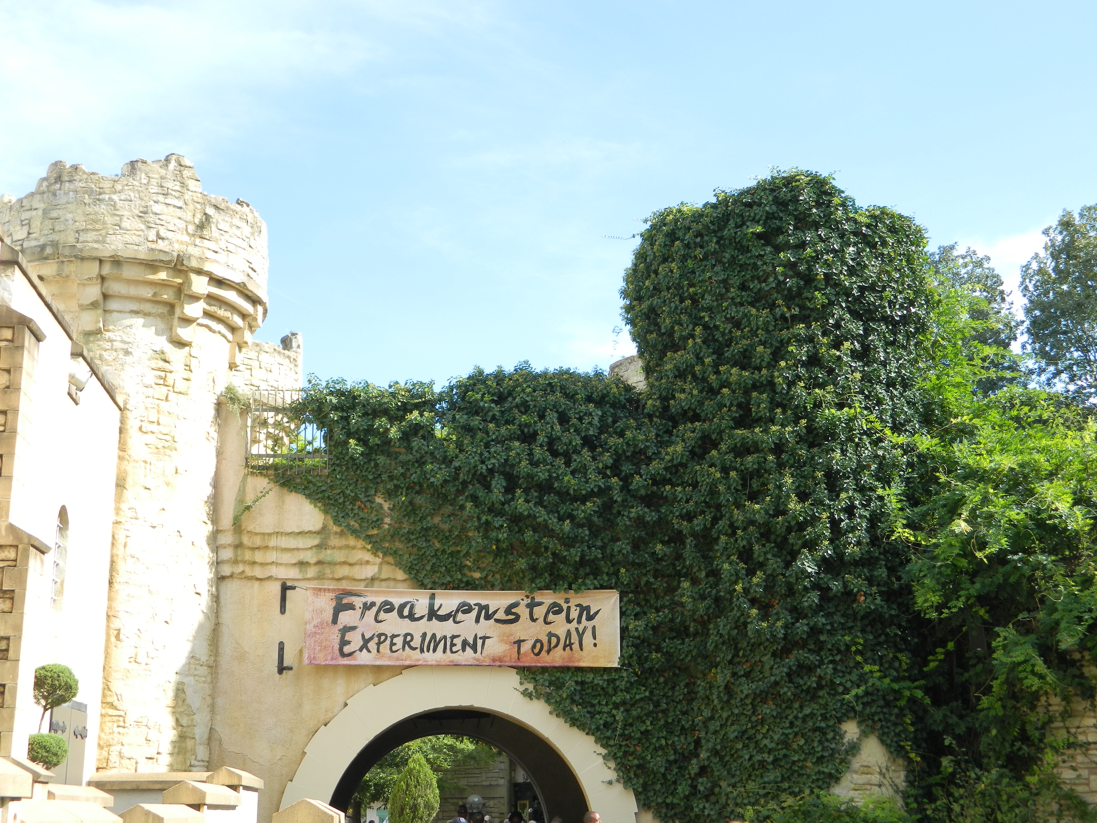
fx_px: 1489
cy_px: 412
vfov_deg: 30.9
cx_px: 548
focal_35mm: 47
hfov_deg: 40.4
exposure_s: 1/250
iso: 80
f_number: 3.6
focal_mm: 8.4
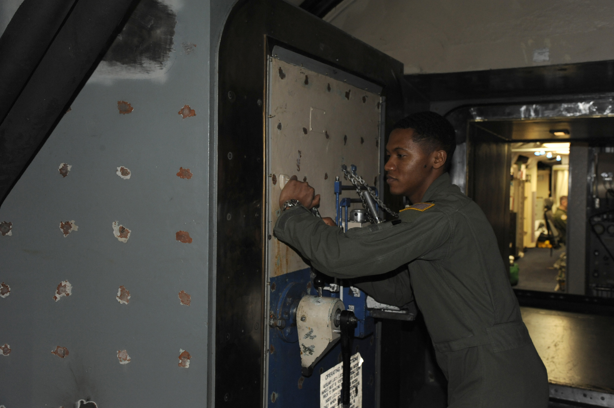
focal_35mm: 38
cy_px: 204
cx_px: 307
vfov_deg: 35.0
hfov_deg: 50.7
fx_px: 648
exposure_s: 1/60
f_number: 6.3
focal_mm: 38
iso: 2000
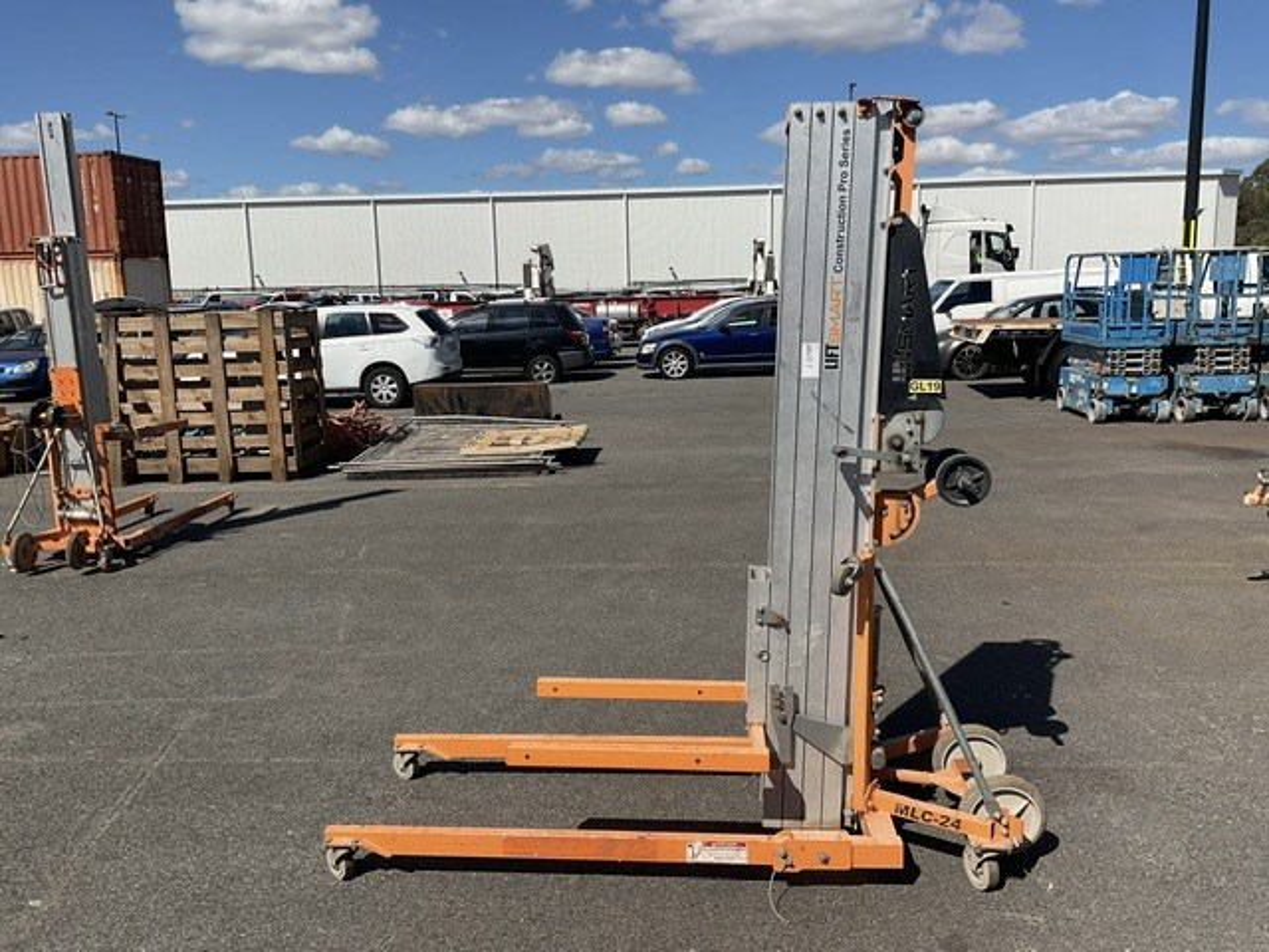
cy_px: 476
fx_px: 1063
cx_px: 634
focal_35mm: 29
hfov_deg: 61.7
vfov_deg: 48.2
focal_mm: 3
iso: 16
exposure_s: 1/3534
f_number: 1.8
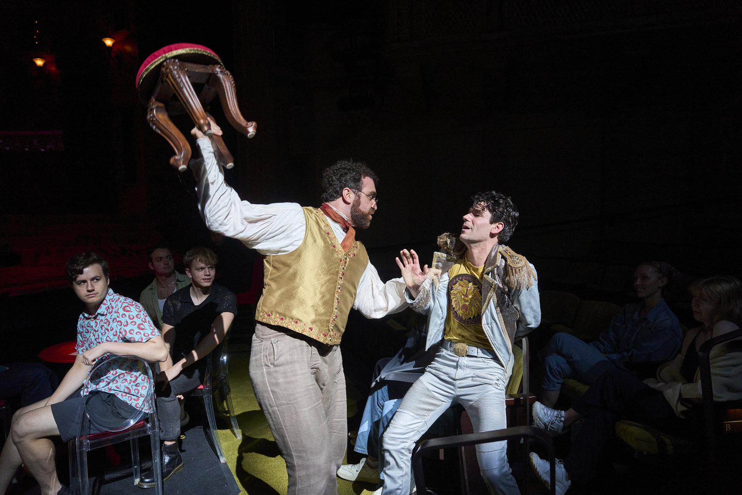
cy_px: 248
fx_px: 495
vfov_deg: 53.1
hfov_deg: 73.7
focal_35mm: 24
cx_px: 371
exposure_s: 1/500
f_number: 3.2
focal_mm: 24
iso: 4000
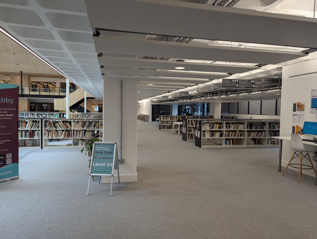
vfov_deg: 56.9
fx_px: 220
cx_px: 158
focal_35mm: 24
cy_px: 120
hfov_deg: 71.5
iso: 380
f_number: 1.85
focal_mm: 6.81
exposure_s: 1/476
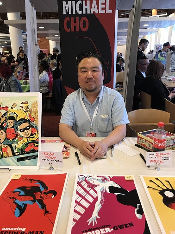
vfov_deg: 63.4
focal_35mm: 28
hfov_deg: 49.7
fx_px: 189
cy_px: 117
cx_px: 88
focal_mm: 3.99
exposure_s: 1/20
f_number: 1.8
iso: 40
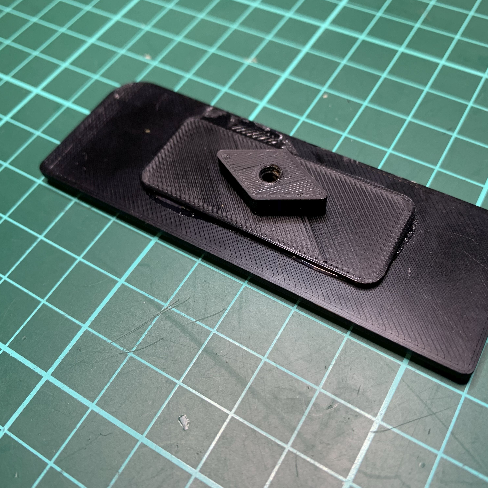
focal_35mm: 31
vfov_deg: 52.5
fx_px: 494
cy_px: 244
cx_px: 273
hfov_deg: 52.4
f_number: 1.8
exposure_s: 1/75
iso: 100
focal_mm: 4.25
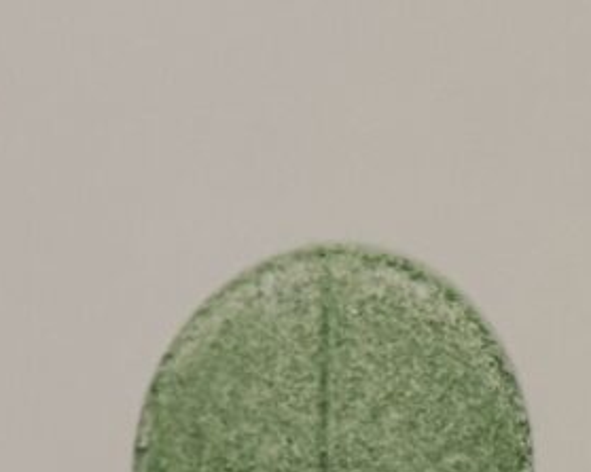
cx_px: 888
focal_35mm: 172
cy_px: 525
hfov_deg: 10.8
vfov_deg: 8.9
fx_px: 3007
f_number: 1.78
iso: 200
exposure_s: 1/100
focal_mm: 6.76
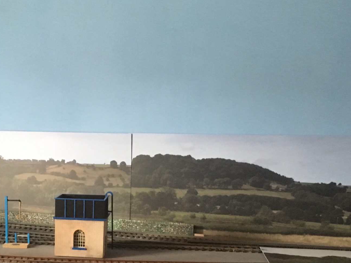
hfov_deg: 33.0
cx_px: 79
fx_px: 578
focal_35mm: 57
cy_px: 223
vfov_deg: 25.1
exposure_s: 1/17
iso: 320
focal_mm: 4.15
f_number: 2.2
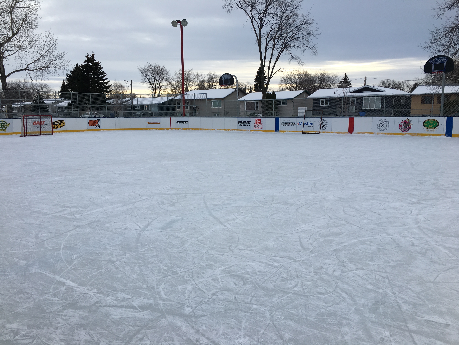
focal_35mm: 29
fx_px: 385
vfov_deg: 48.2
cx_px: 230
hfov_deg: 61.7
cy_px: 172
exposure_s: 1/1261
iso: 25
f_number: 2.2
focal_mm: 4.15
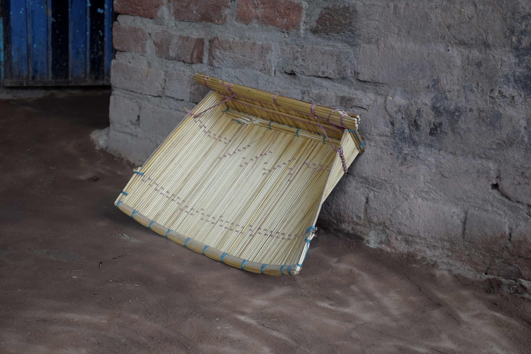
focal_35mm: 52
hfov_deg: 37.9
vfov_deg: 25.8
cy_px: 177
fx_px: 774
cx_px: 266
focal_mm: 35
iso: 400
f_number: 6.3
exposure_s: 1/160
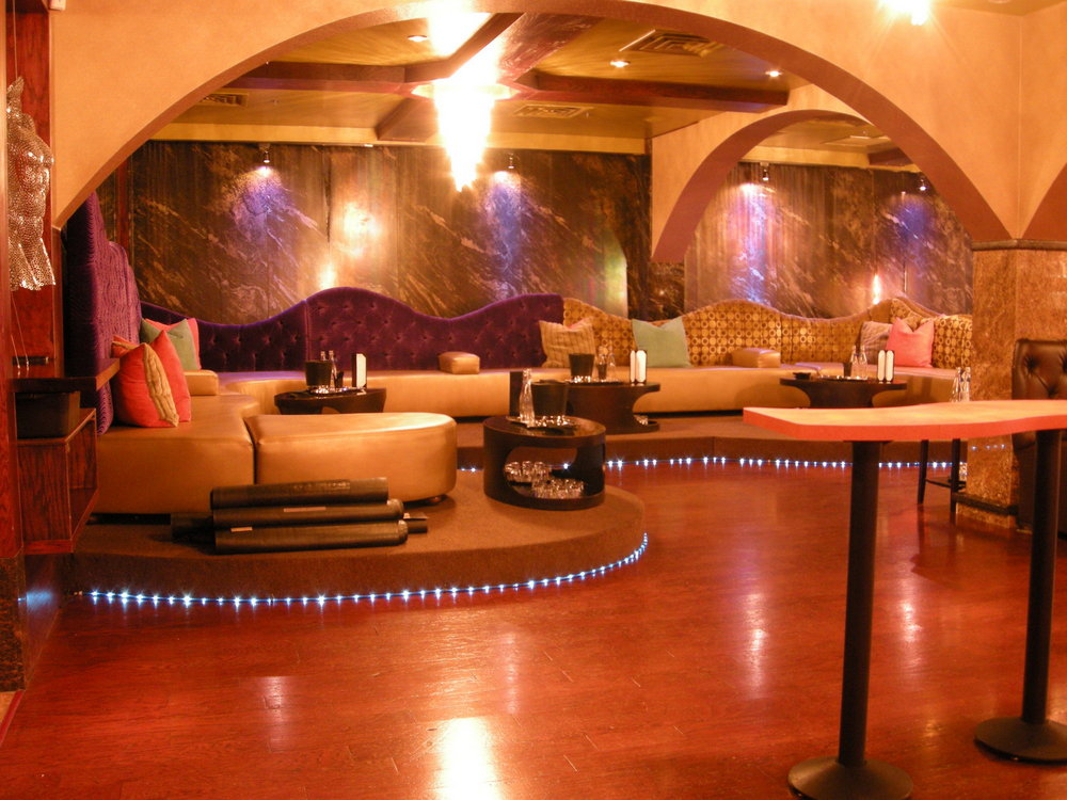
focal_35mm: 35
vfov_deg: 40.7
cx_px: 534
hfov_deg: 52.6
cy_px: 400
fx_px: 1079
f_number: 4.3
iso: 200
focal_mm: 7.5
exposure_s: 8
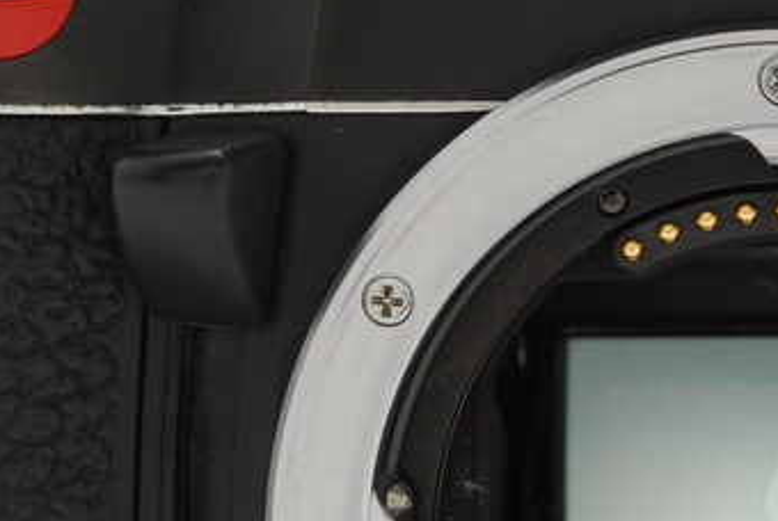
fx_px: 4204
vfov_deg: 7.1
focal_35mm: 194
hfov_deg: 10.5
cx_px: 783
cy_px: 551
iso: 500
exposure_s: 1/100
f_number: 10
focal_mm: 55
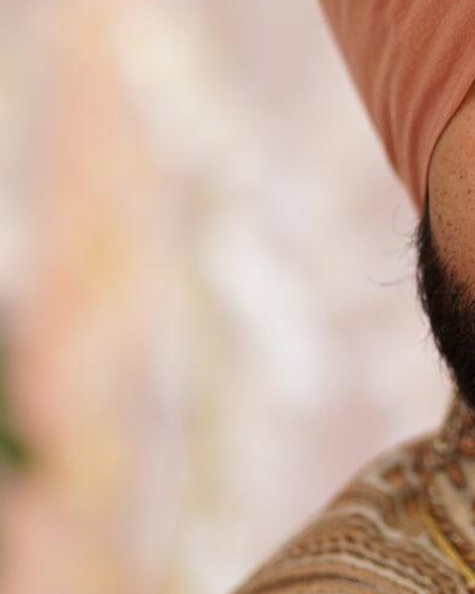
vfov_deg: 4.7
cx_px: 803
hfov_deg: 3.7
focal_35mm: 412
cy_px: 196
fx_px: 7238
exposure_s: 1/640
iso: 250
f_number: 1.8
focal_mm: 85
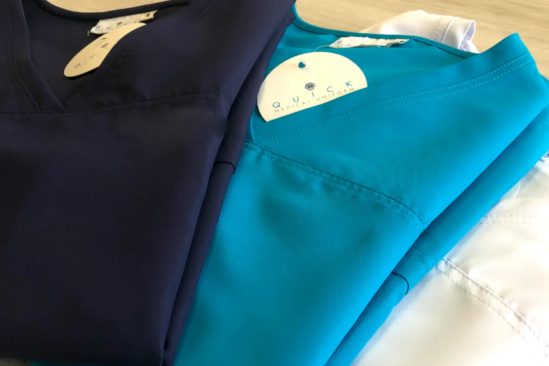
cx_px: 274
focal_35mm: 50
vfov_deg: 27.0
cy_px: 183
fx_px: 763
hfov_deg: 39.6
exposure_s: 1/100
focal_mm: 50
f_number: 2.8
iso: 250
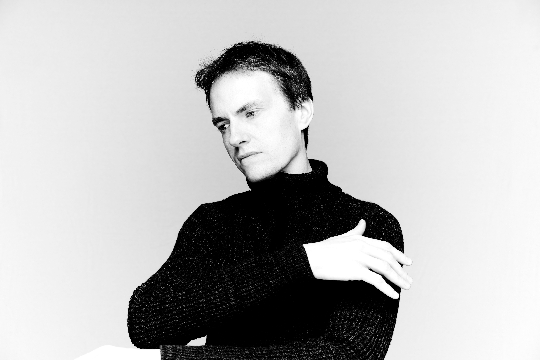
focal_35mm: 55
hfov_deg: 36.2
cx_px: 270
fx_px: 825
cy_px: 180
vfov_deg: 24.6
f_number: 7.1
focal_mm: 55
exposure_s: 1/160
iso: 80
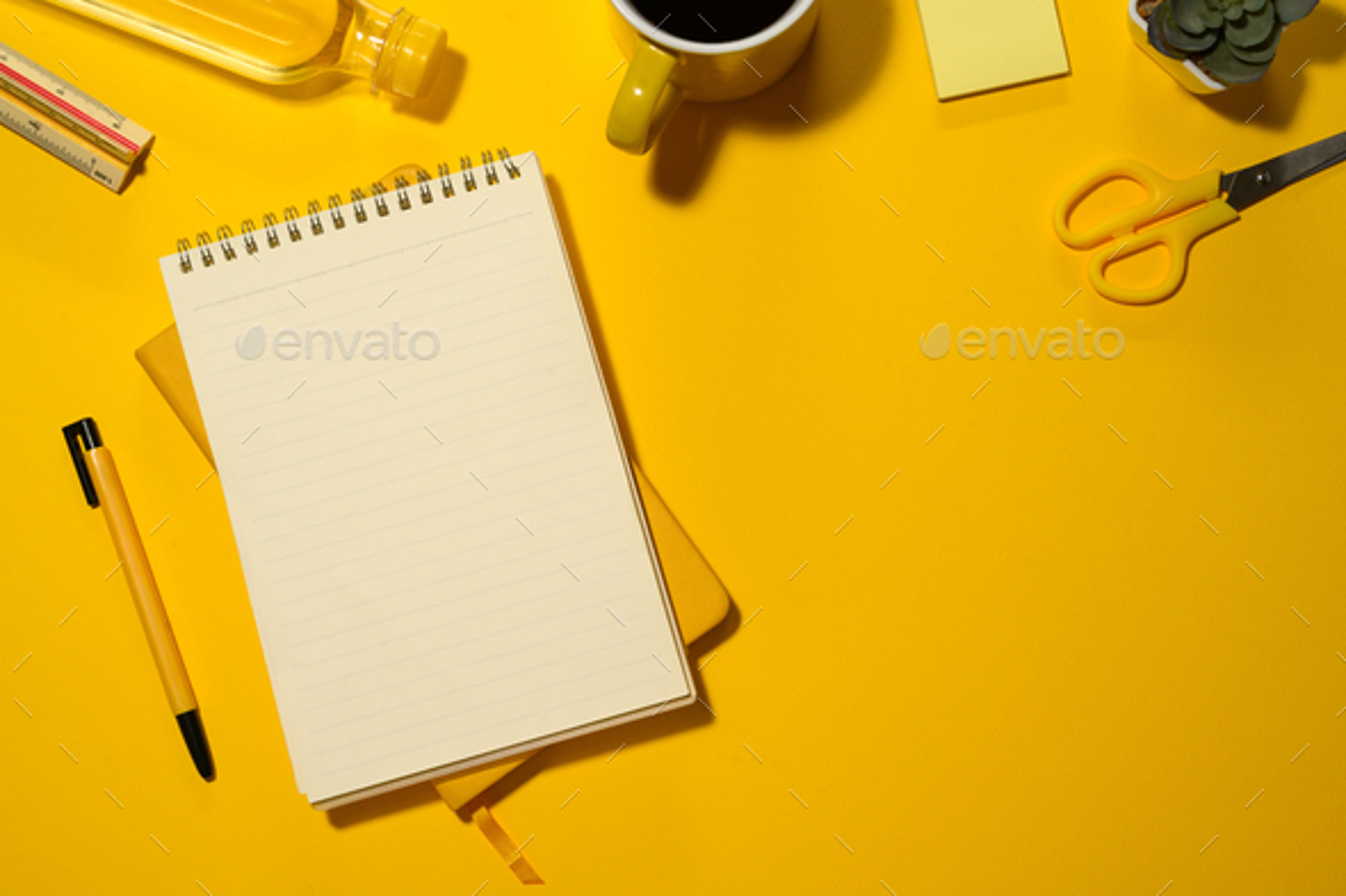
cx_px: 673
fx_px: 2130
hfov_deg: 35.1
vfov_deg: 23.8
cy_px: 448
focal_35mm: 57
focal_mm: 57
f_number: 11
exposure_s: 1/60
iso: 250
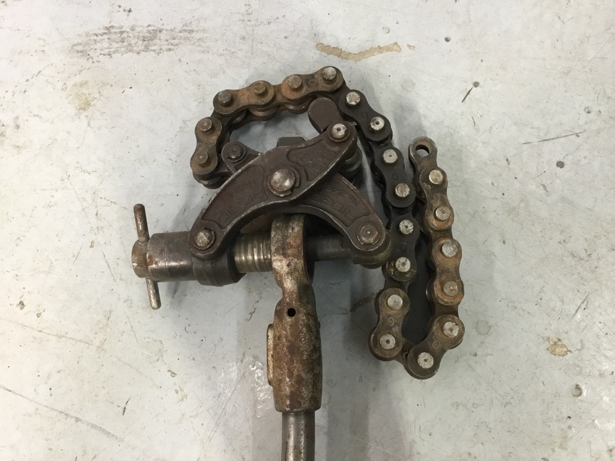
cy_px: 230
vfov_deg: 45.4
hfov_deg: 58.4
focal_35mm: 31
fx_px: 551
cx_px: 308
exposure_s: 1/30
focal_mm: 3.3
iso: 125
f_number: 2.4
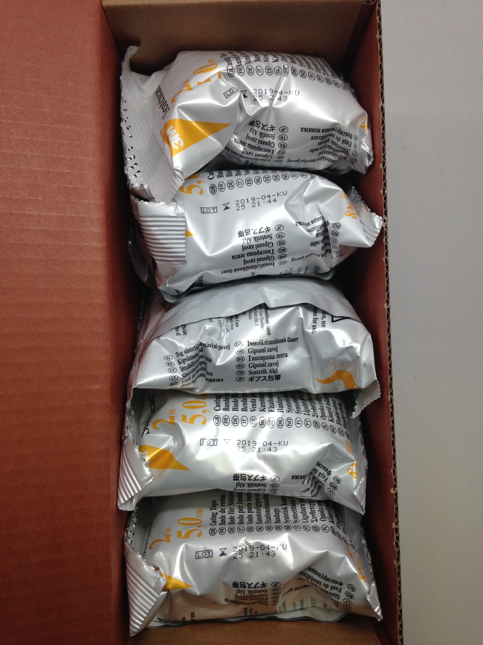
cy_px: 322
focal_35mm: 33
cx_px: 242
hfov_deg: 42.9
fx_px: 614
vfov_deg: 55.4
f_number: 2.4
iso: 100
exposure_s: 1/120
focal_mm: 4.12
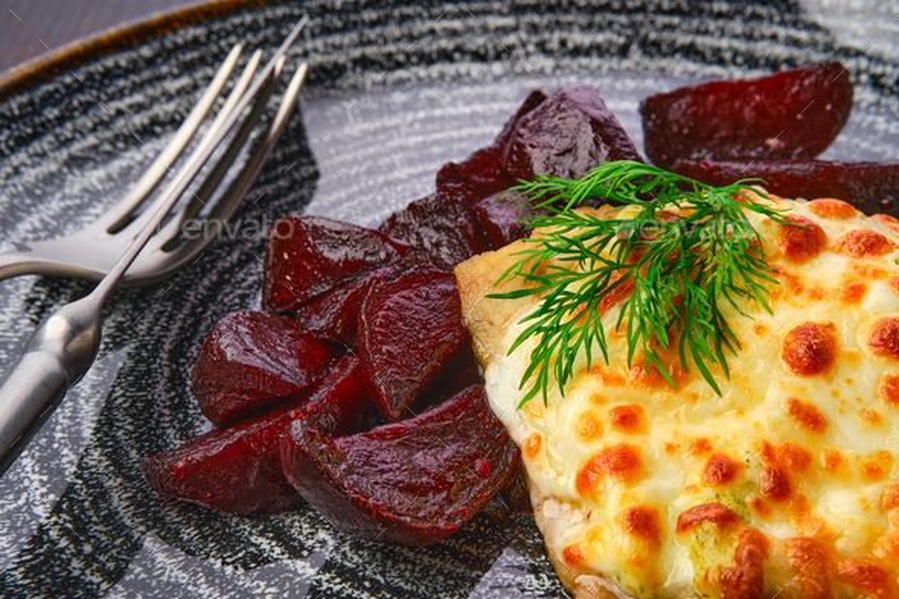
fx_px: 1872
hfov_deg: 27.0
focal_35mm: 75
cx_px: 450
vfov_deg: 18.2
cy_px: 300
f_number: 11
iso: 160
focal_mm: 50
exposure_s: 1/160
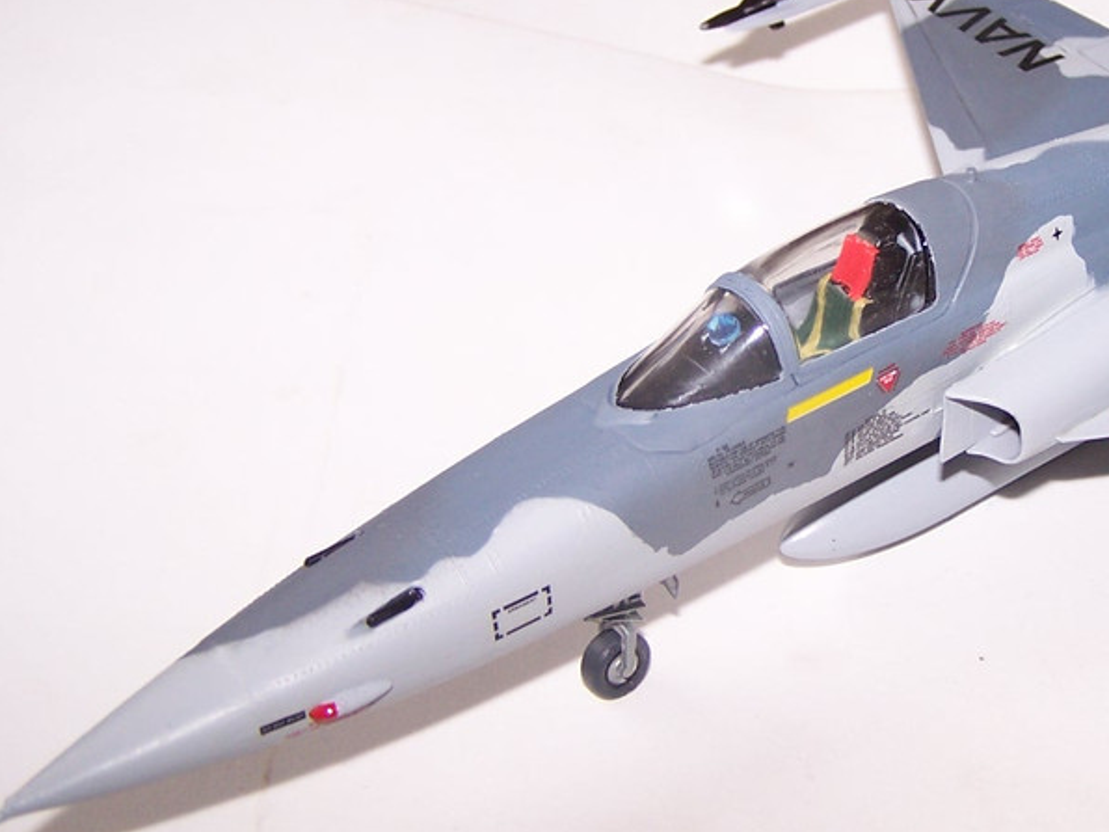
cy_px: 331
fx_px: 2179
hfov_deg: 27.7
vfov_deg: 21.6
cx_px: 955
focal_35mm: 68
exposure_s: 1/90
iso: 80
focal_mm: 6.3
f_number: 2.8
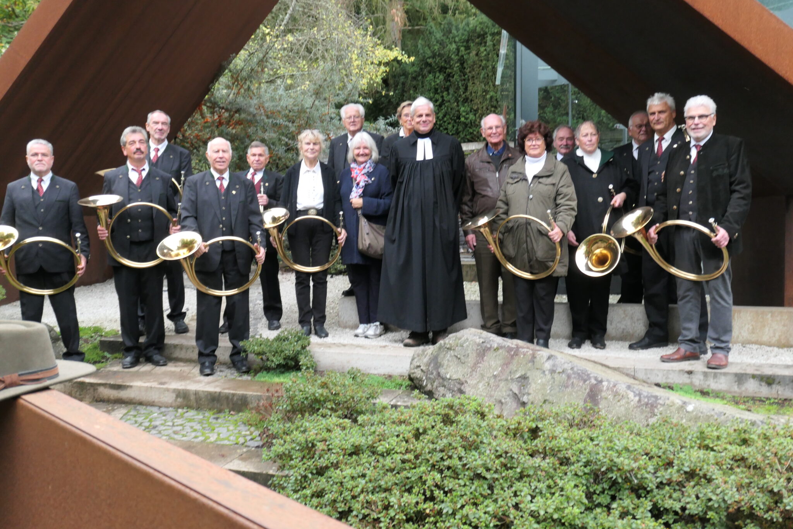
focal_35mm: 33
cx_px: 396
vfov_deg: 40.0
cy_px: 264
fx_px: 727
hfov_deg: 57.2
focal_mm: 12
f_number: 3.6
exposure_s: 1/80
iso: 1000
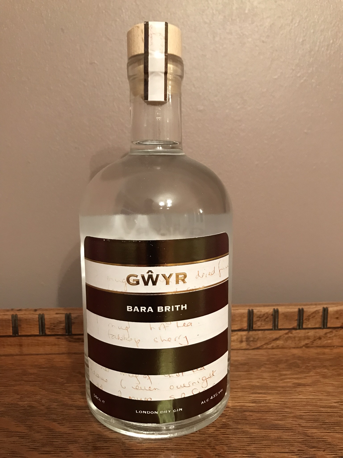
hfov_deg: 49.7
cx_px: 172
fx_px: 370
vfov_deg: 63.4
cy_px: 229
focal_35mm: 28
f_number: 1.8
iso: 100
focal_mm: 3.99
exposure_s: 1/11
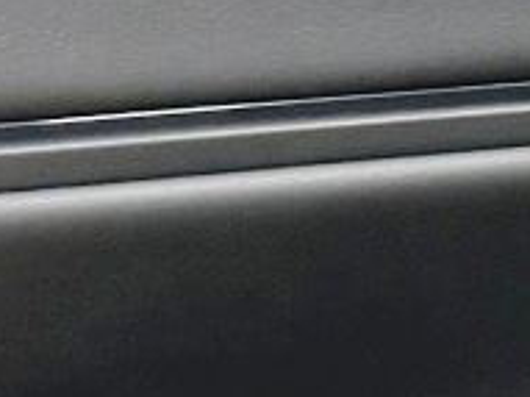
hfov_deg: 7.4
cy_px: 119
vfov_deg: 5.8
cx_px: 1093
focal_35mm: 258
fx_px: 3948
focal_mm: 6.86
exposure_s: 1/30
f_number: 1.78
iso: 500
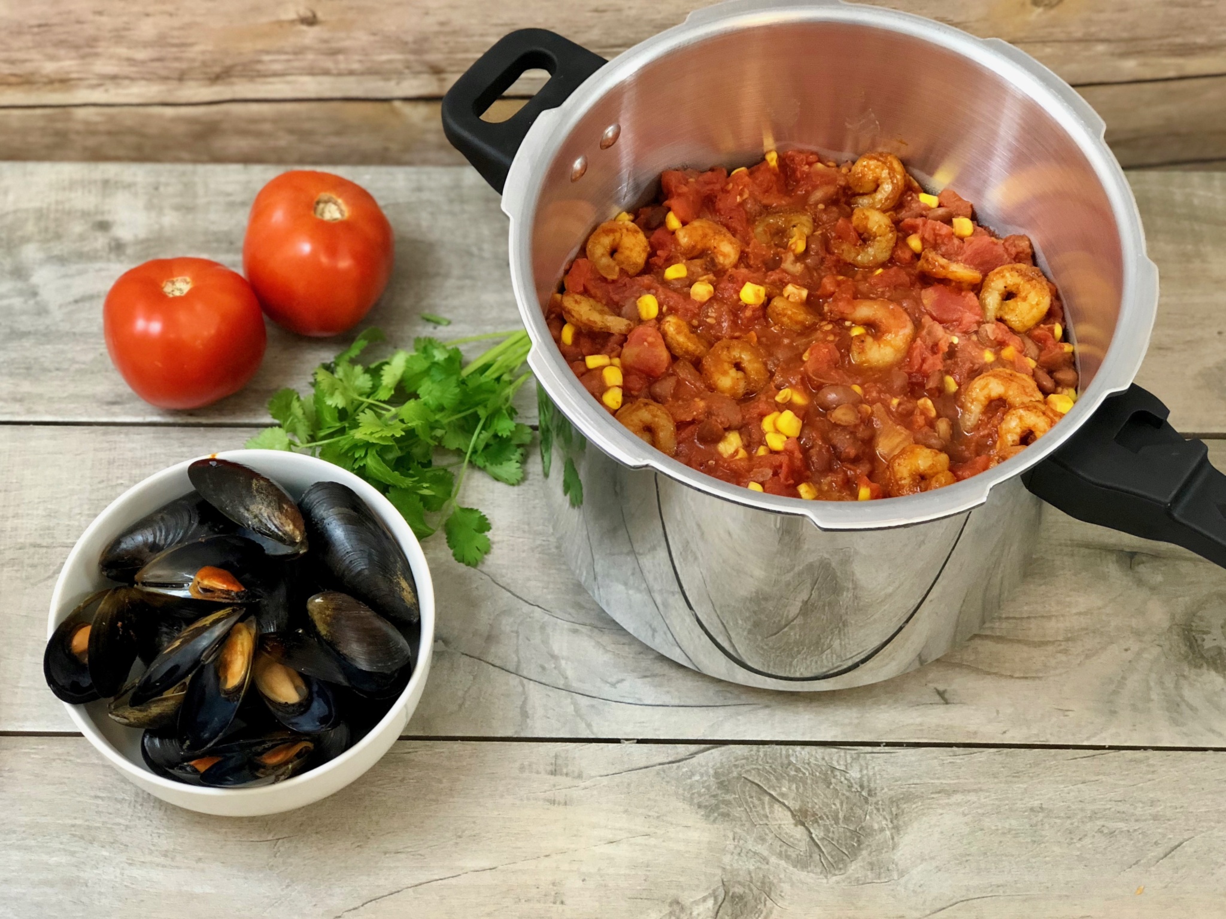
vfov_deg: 25.7
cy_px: 460
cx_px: 613
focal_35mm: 57
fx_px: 2019
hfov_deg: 33.8
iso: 320
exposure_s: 1/60
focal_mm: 6.6
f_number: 2.8
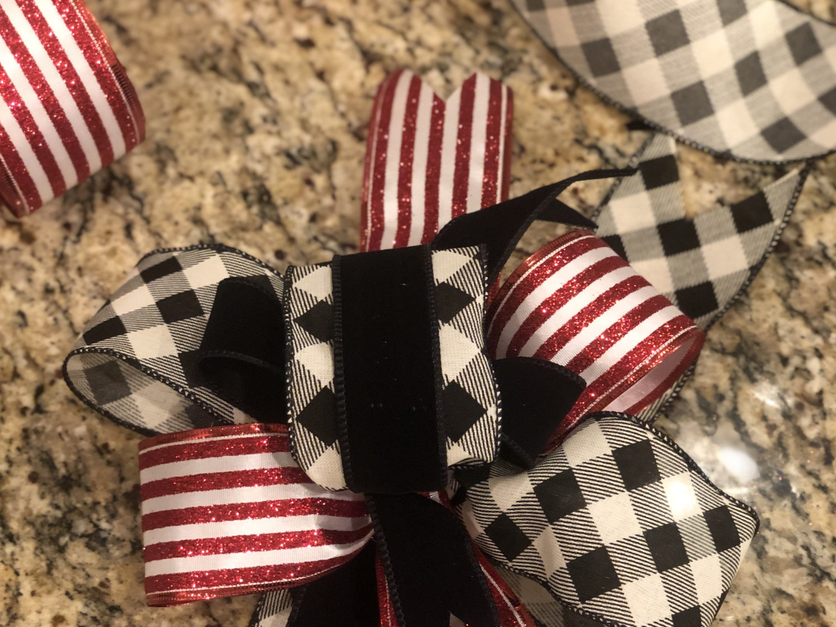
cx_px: 421
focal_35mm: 70
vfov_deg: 20.6
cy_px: 558
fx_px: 1690
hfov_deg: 27.8
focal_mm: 6
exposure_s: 1/17
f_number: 2.4
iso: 160
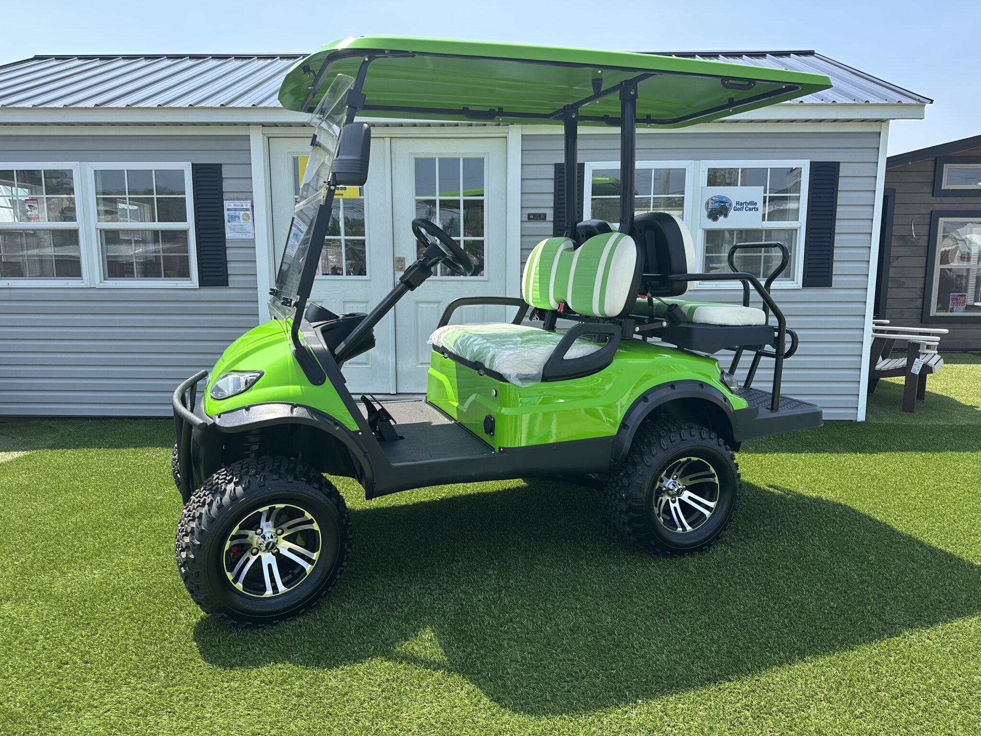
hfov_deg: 71.6
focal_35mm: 24
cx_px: 490
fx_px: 680
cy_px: 368
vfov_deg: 56.8
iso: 80
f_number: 1.78
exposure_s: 1/2070
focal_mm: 6.86
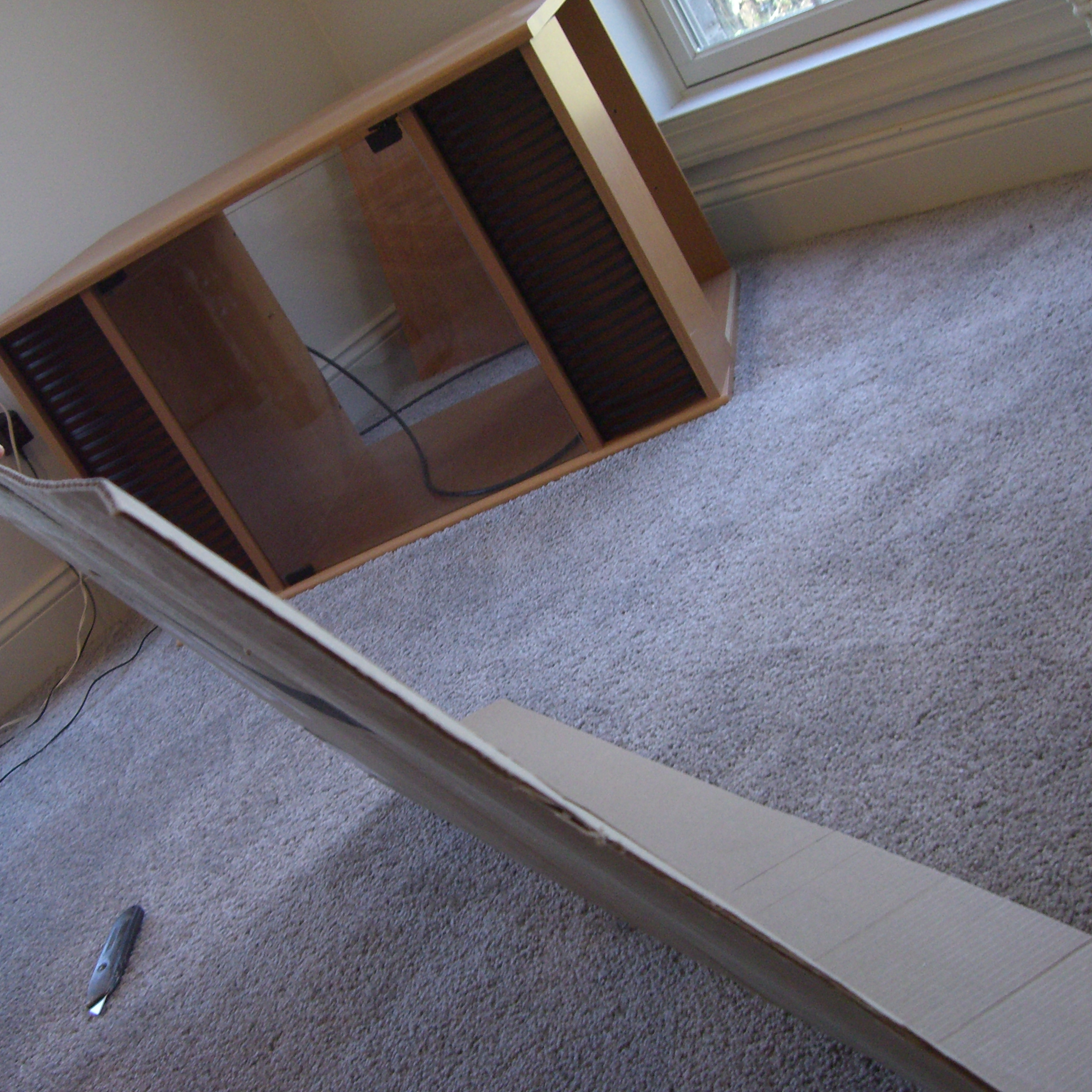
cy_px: 547
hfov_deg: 37.5
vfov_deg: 37.6
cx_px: 506
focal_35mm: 45
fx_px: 1606
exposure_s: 1/60
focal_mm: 6.2
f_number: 2.7
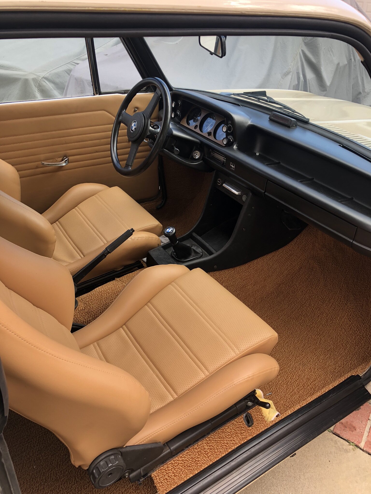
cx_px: 186
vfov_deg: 63.4
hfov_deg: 49.7
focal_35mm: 28
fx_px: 400
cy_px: 247
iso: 20
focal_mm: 4
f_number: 1.8
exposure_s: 1/144
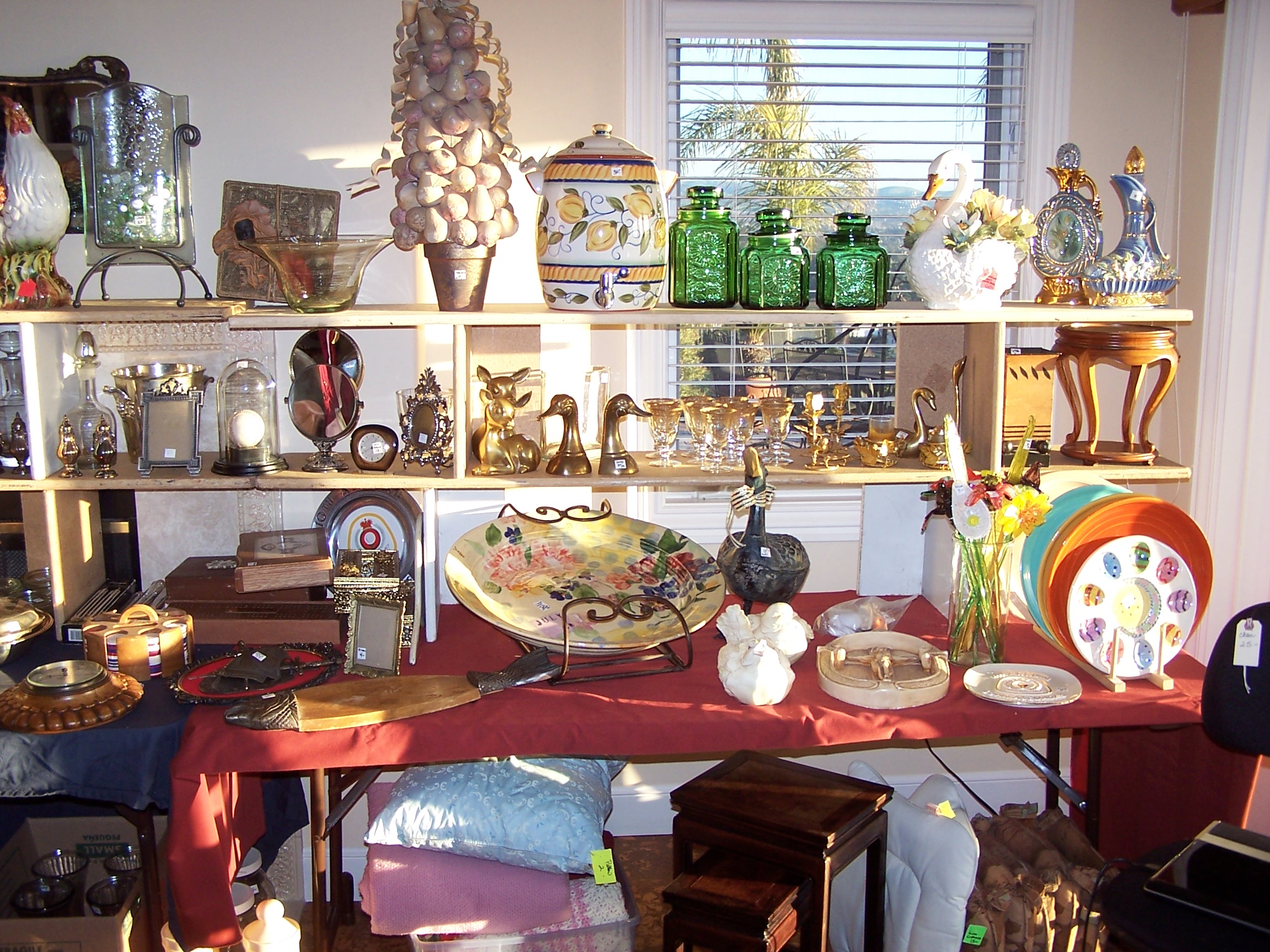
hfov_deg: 49.0
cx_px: 635
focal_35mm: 38
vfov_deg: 37.7
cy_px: 476
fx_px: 1394
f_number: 2.8
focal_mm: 6.3
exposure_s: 1/60
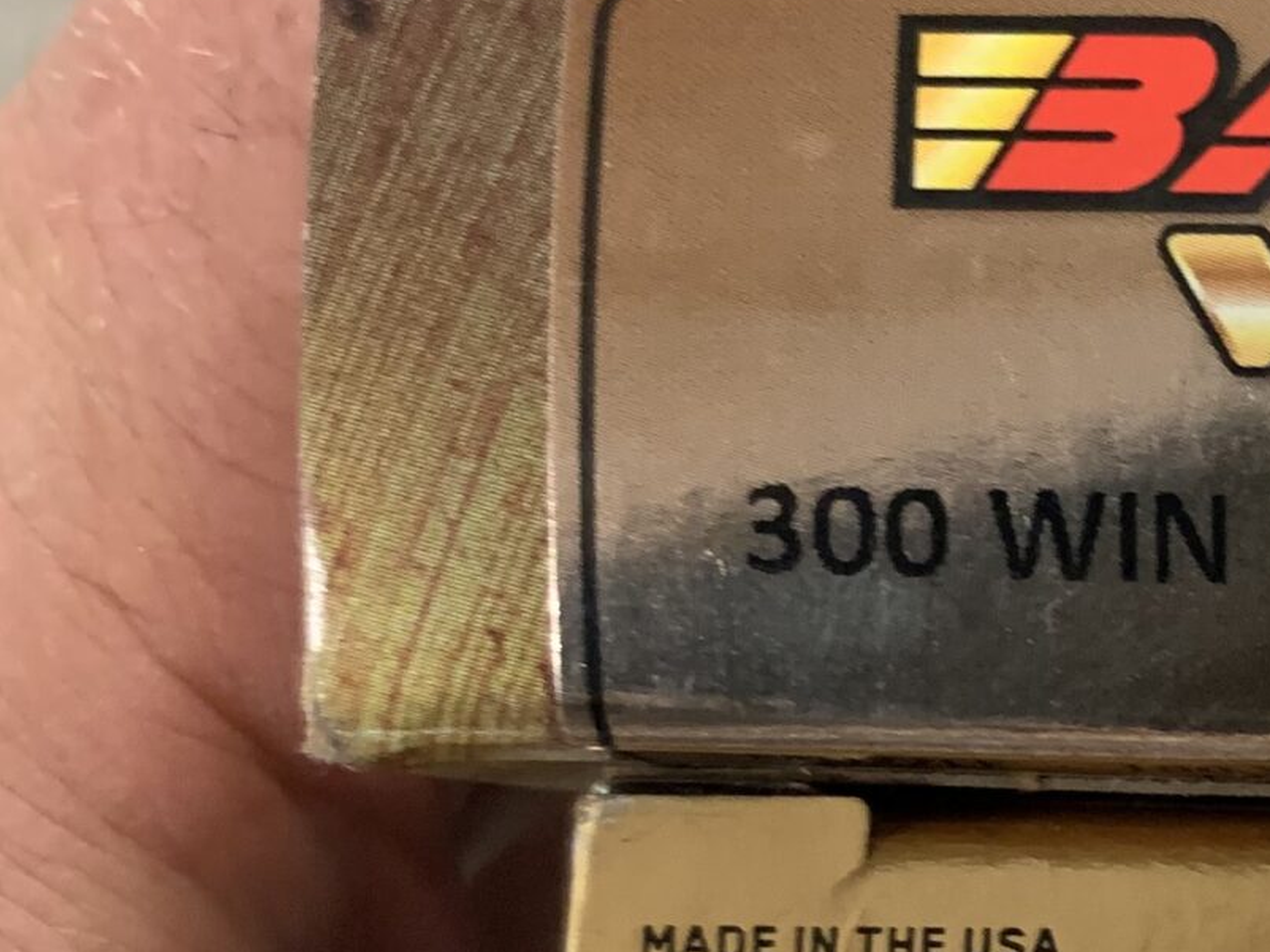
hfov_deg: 21.4
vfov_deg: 17.6
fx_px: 3044
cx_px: 1645
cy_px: 762
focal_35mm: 83
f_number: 1.8
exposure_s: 1/60
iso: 320
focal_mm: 4.25
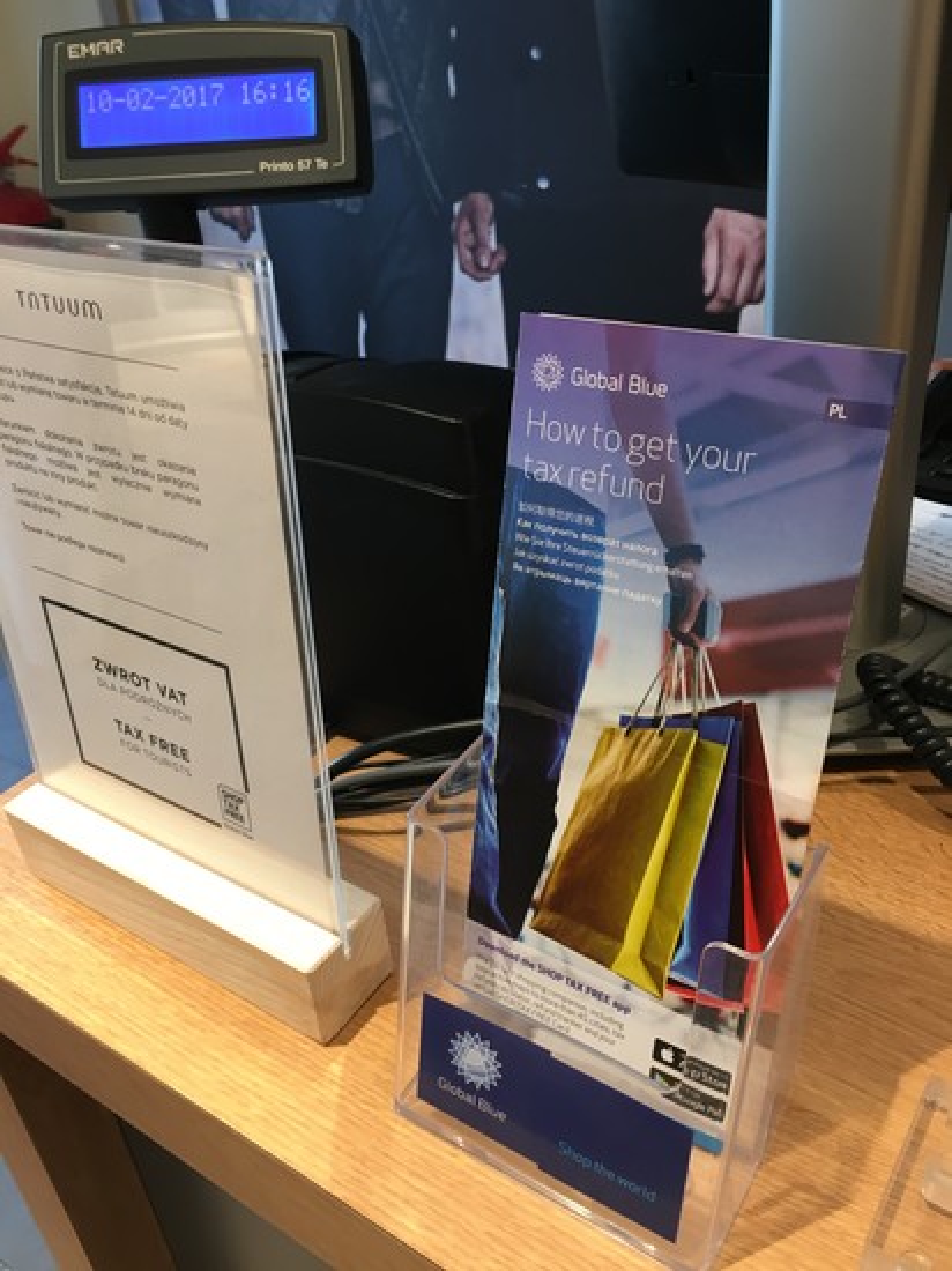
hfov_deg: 48.2
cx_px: 476
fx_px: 1064
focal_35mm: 29
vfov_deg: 61.7
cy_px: 636
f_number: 2.2
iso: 100
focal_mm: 4.15
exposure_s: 1/33
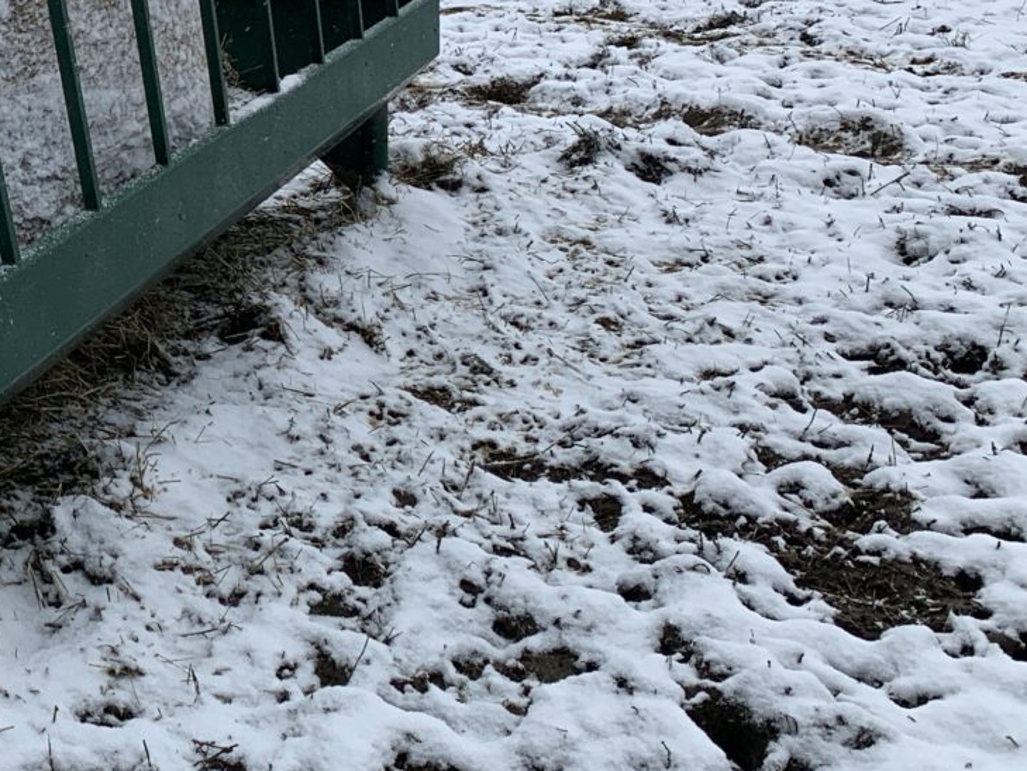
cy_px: 54
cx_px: -187
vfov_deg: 19.7
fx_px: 2166
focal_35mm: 73
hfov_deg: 24.3
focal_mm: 4.25
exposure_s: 1/448
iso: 25
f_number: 1.8
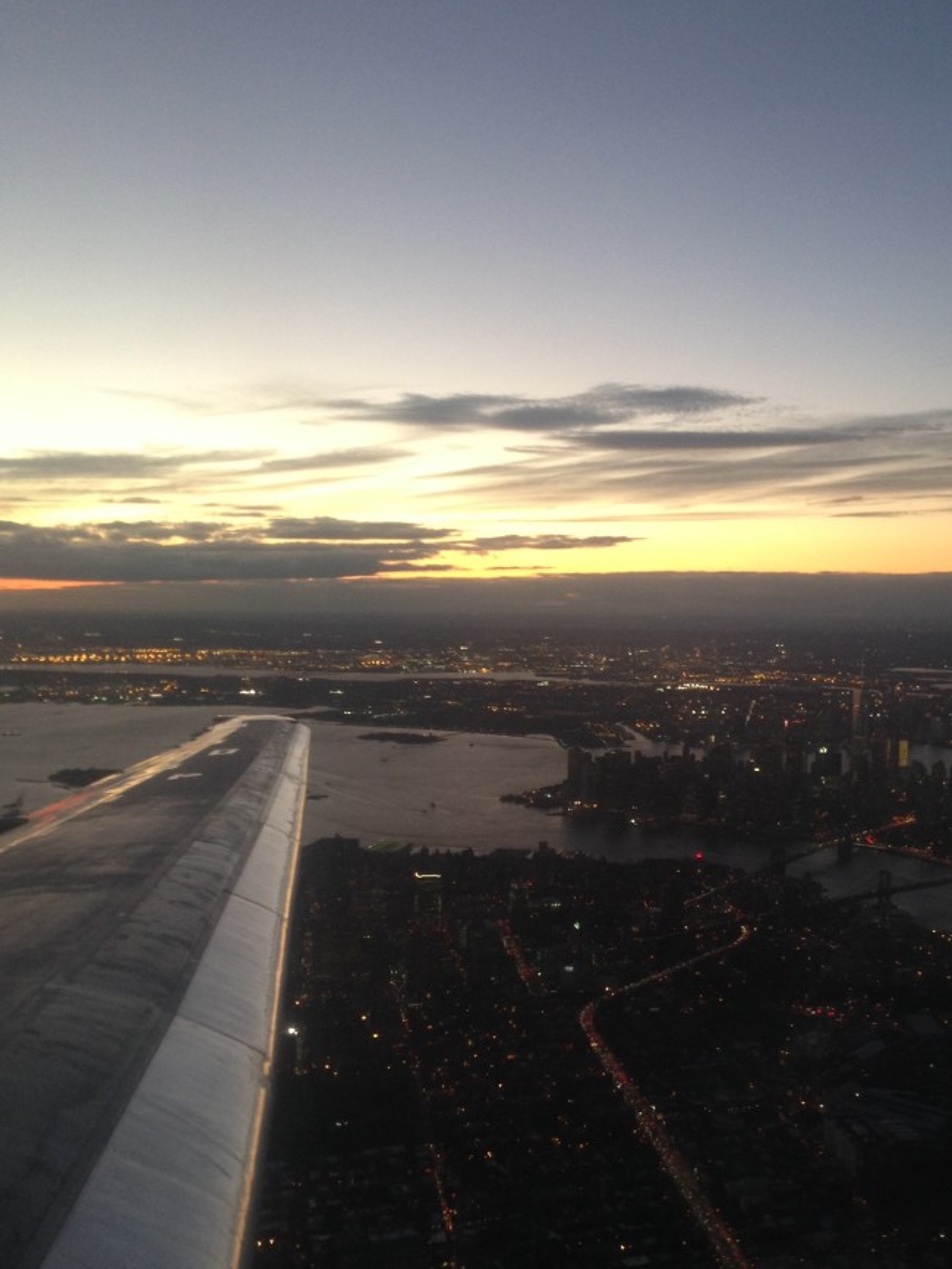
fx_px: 1429
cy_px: 715
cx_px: 551
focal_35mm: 39
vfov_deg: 47.7
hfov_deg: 36.8
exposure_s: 1/20
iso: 100
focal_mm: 4.12
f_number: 2.4
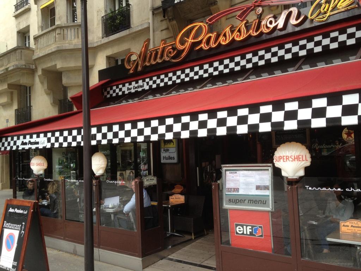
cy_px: 136
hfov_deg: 52.6
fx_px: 365
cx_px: 180
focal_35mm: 35
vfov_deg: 40.7
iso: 64
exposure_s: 1/277
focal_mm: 4.28
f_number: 2.4
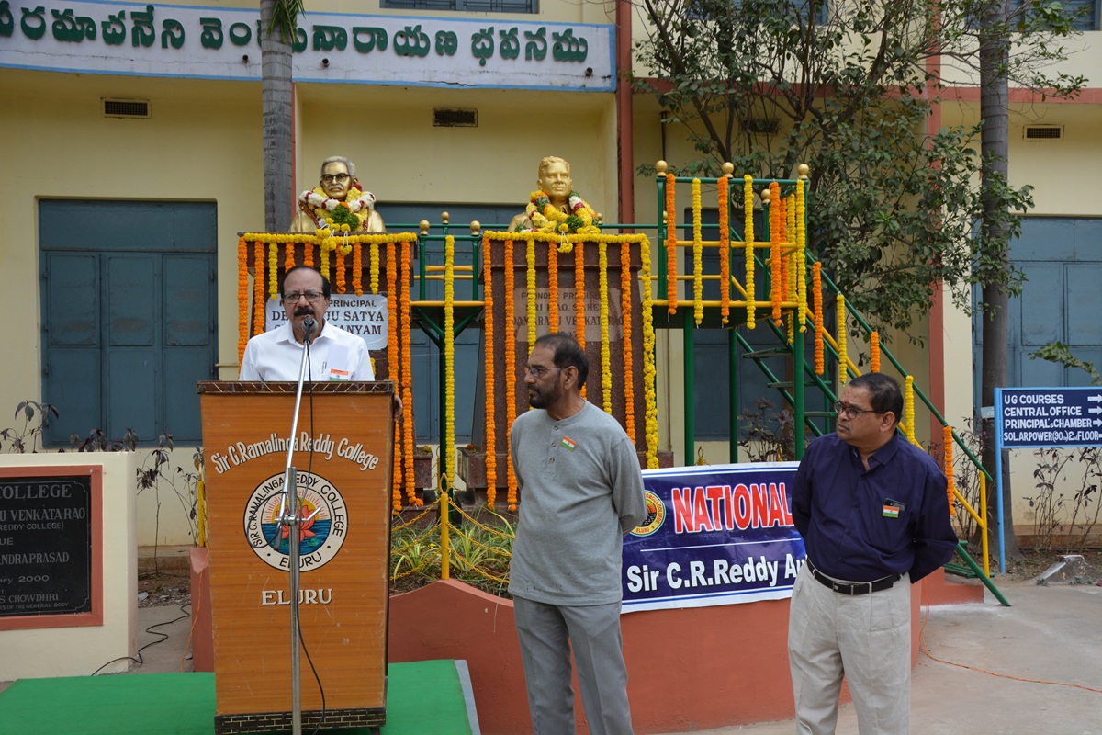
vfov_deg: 36.9
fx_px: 1102
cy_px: 368
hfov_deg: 53.1
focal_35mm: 36
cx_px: 551
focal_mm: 24
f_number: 6.3
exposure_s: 1/160
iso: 200
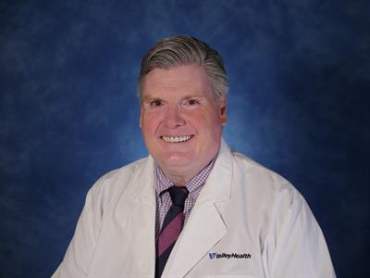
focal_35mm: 70
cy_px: 139
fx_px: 748
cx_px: 185
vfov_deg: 21.0
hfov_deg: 27.8
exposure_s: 1/160
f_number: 2.8
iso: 800
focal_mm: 35
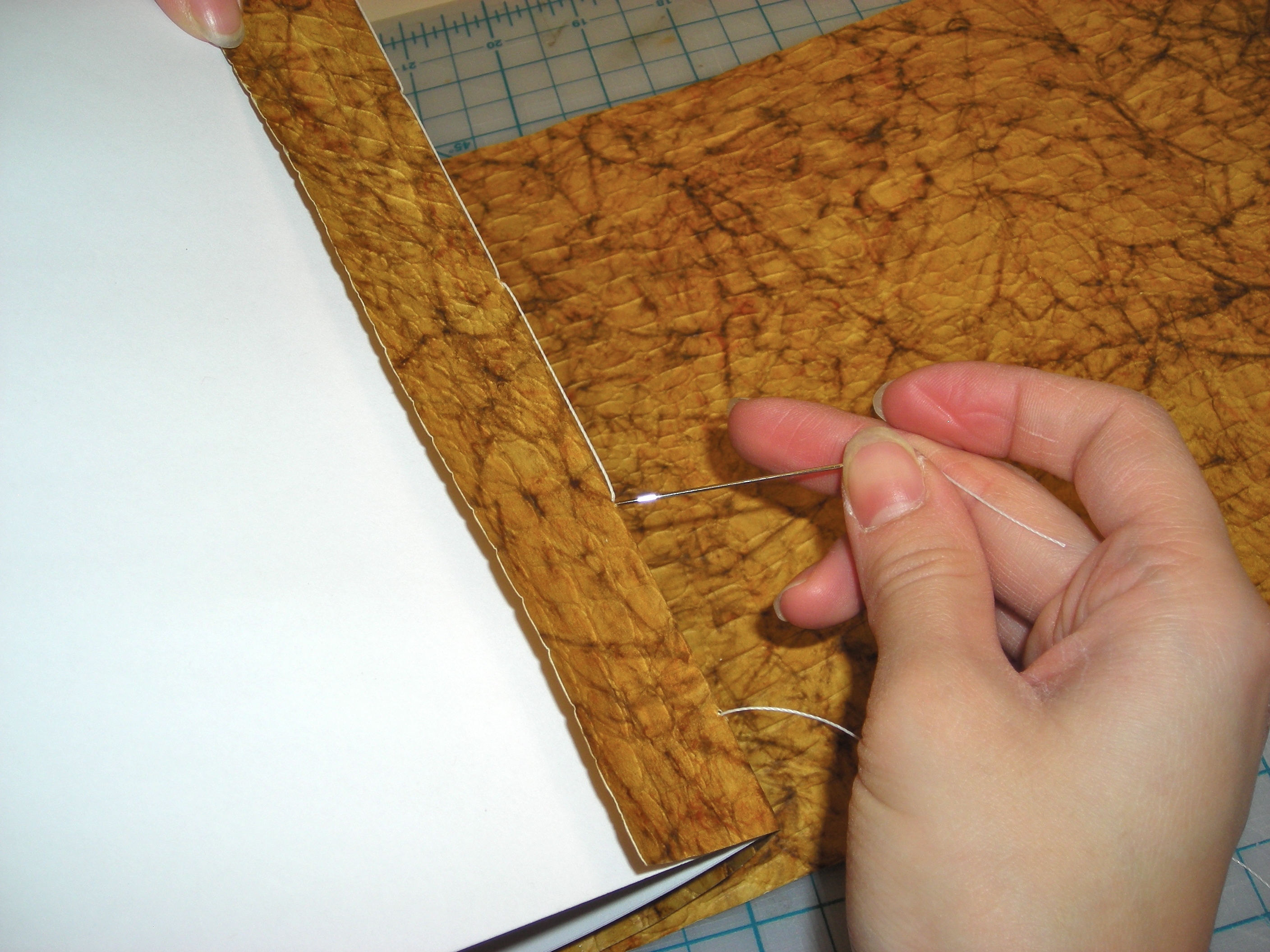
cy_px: 476
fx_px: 1504
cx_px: 635
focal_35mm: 41
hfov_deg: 45.8
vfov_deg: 35.1
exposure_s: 1/60
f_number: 3.3
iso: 50
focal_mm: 6.8
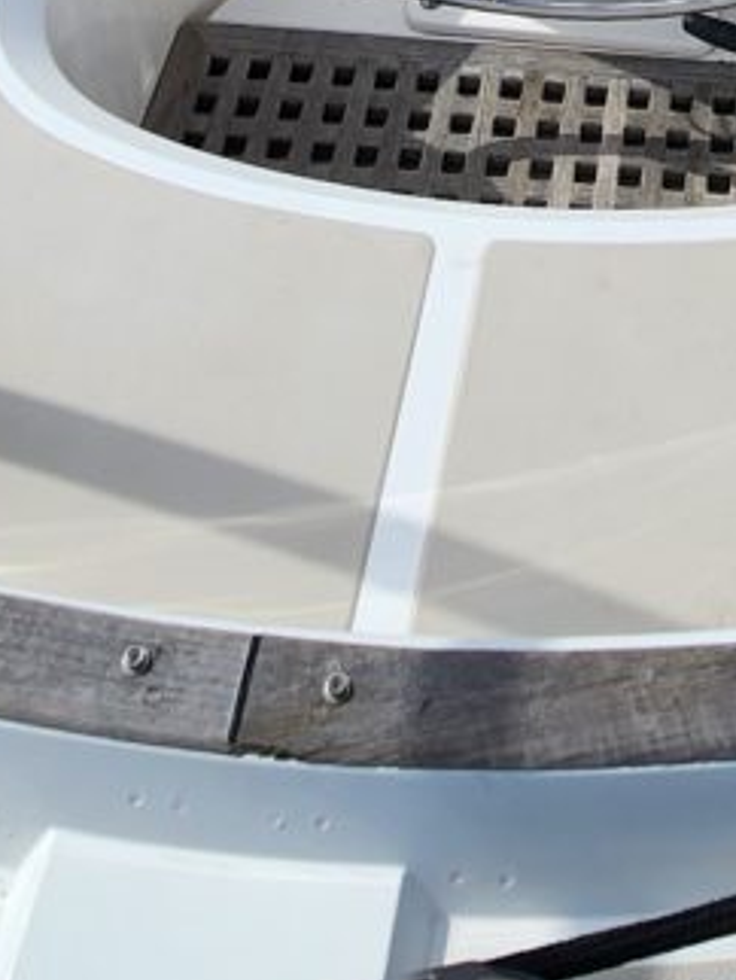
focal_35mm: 62
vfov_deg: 23.4
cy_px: -578
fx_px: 1755
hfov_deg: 23.0
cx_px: 690
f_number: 2.2
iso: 32
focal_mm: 1.7
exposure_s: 1/1995
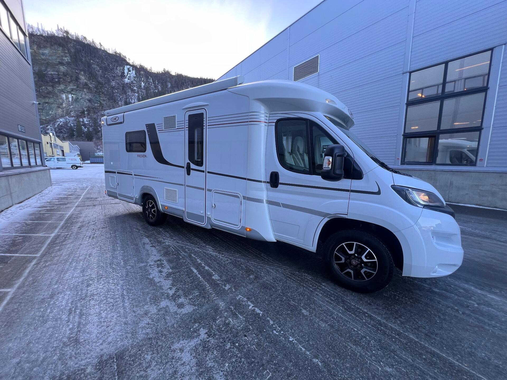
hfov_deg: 106.2
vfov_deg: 89.9
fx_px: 190
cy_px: 190
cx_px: 254
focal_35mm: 13
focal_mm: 1.57
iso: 32
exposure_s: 1/105
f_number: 1.8
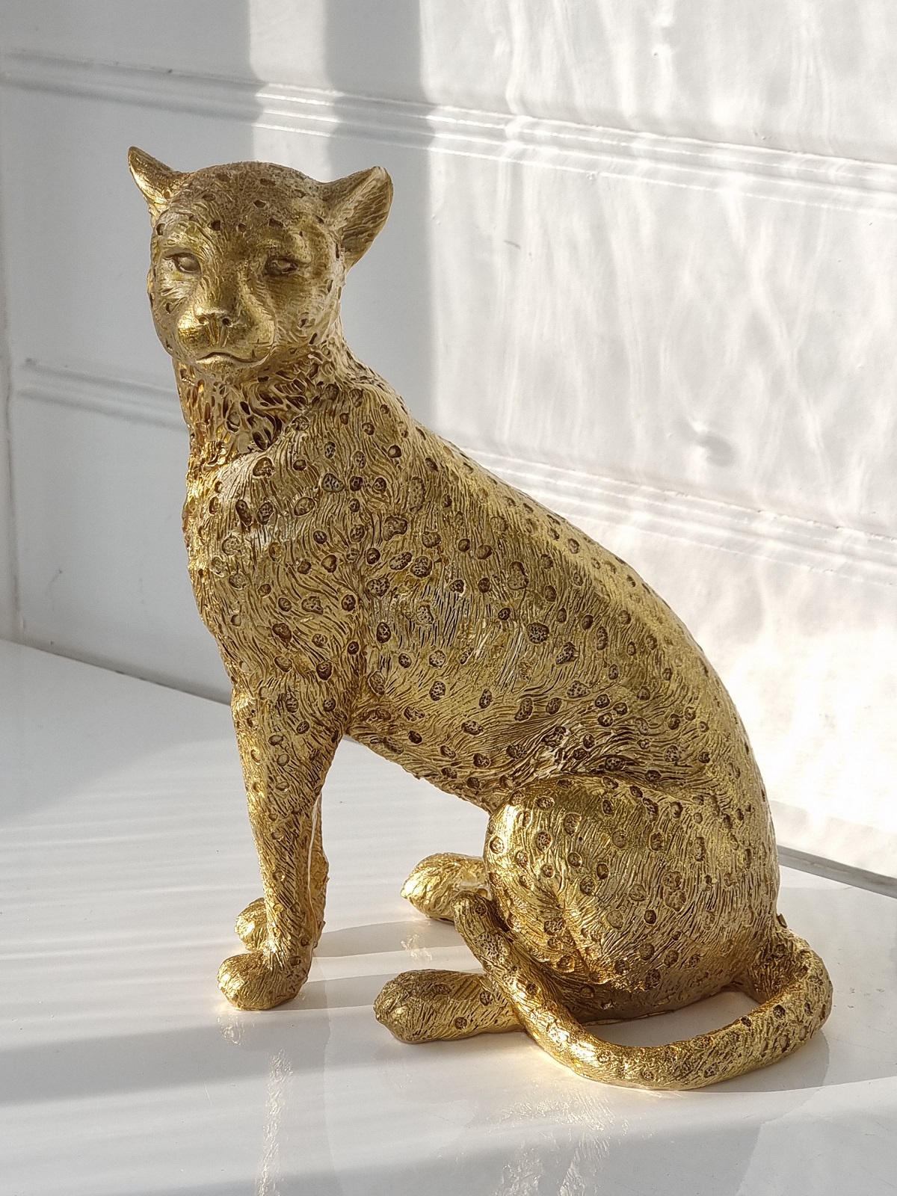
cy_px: 598
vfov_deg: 27.0
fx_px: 2488
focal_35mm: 72
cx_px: 448
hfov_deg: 20.4
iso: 40
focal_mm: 9
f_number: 2.4
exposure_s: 1/328
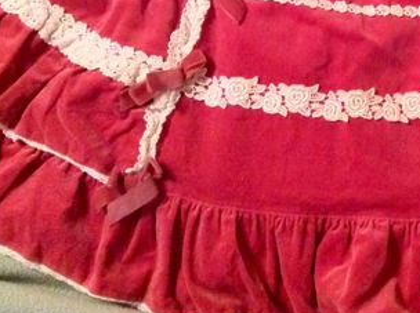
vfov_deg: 20.7
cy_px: -11
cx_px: 378
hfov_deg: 27.6
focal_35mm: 68
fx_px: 824
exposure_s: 1/15
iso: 640
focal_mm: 3.3
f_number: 2.4
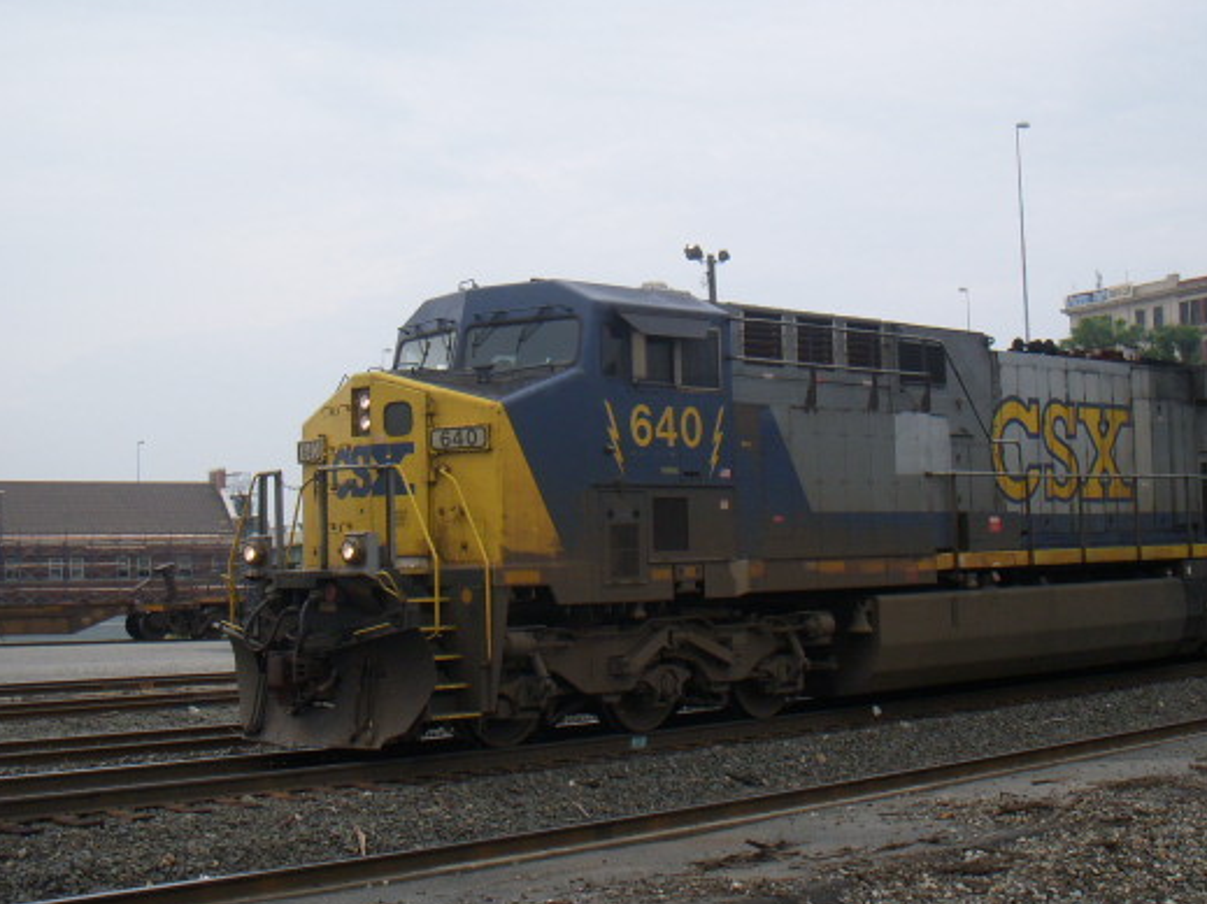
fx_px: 2022
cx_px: 695
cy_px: 416
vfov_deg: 25.2
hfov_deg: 33.2
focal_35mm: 58
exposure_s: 1/800
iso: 100
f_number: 3.4
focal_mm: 7.9
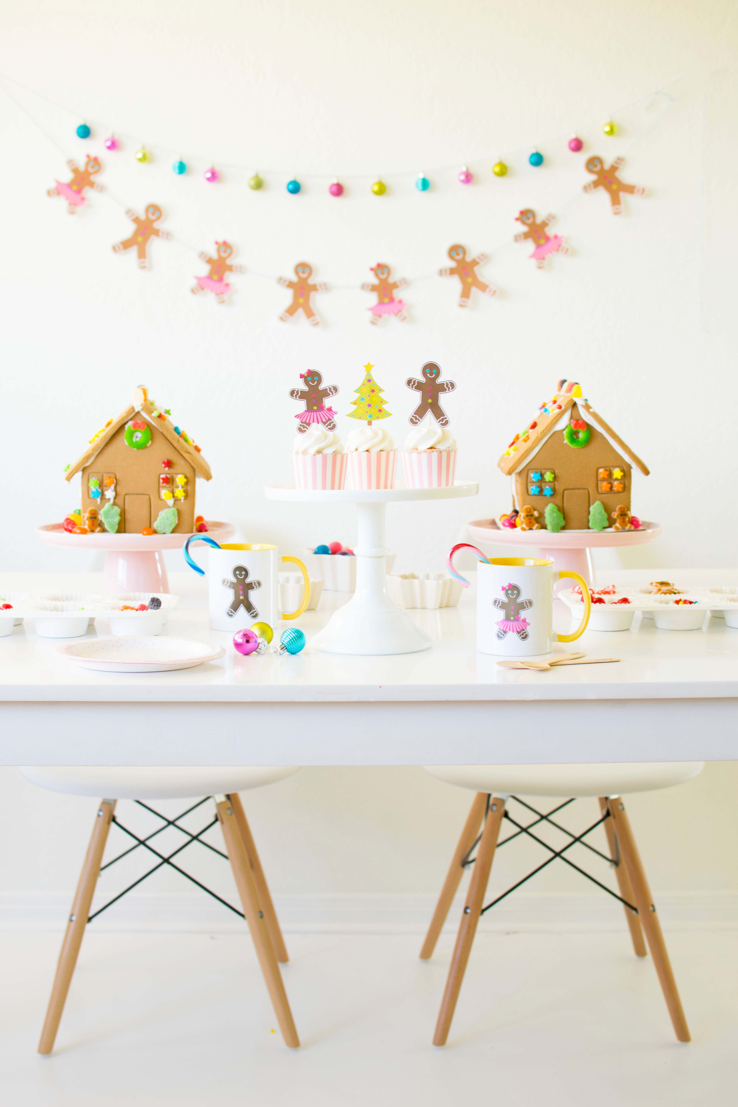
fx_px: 1614
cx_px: 369
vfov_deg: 37.9
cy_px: 554
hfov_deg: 25.8
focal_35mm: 52
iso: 200
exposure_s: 1/30
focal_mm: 35
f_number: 3.5
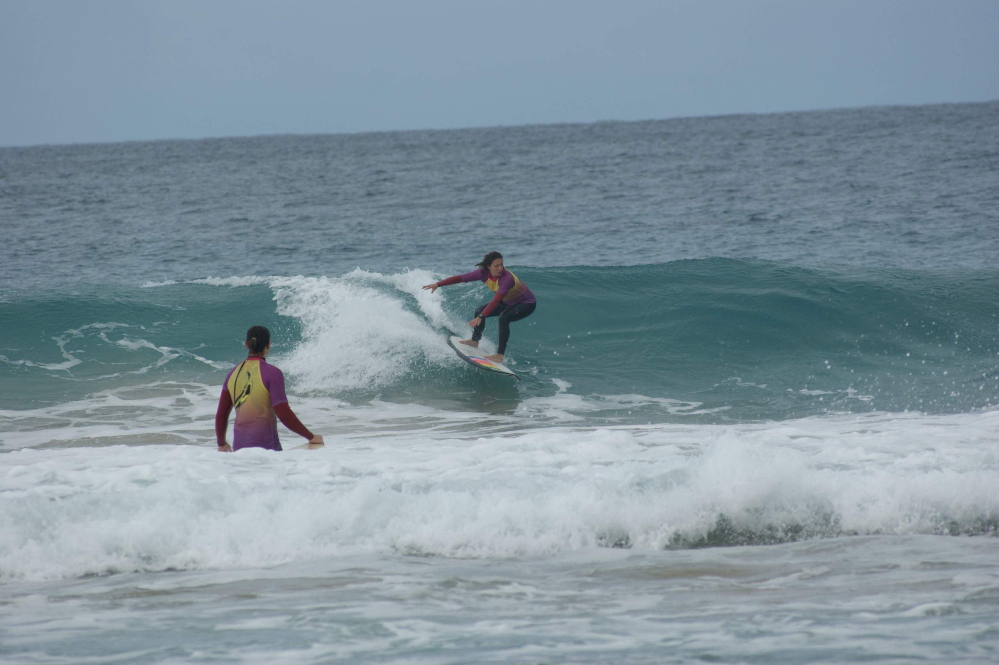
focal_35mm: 345
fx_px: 9568
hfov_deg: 6.0
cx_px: 500
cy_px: 332
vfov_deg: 4.0
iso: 100
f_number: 6.3
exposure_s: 1/800
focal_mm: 230
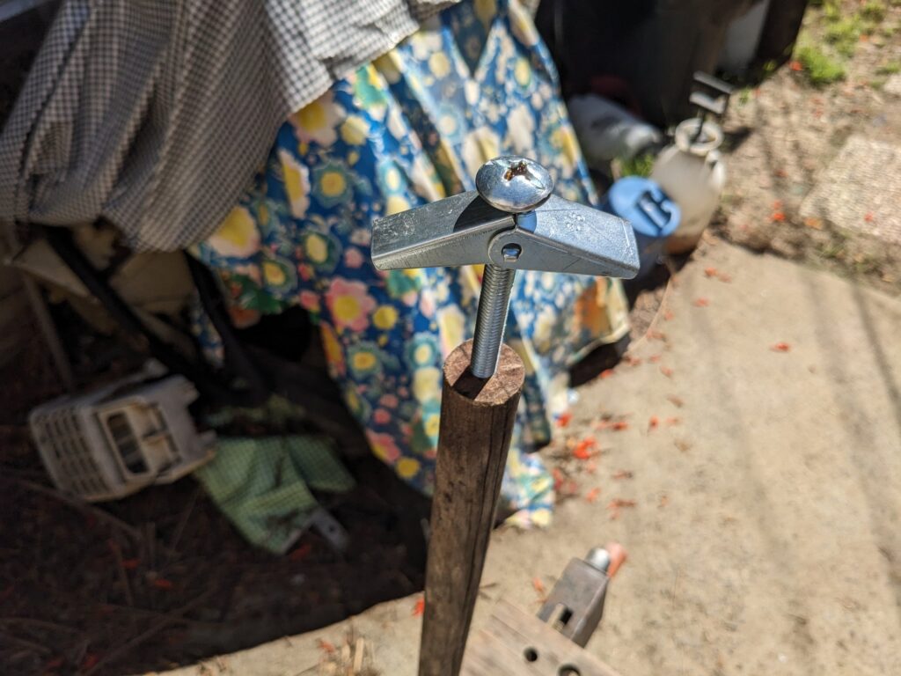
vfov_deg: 51.4
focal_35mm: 27
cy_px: 338
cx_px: 450
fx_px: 703
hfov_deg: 65.3
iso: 55
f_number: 1.73
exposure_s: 1/4695
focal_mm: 4.38
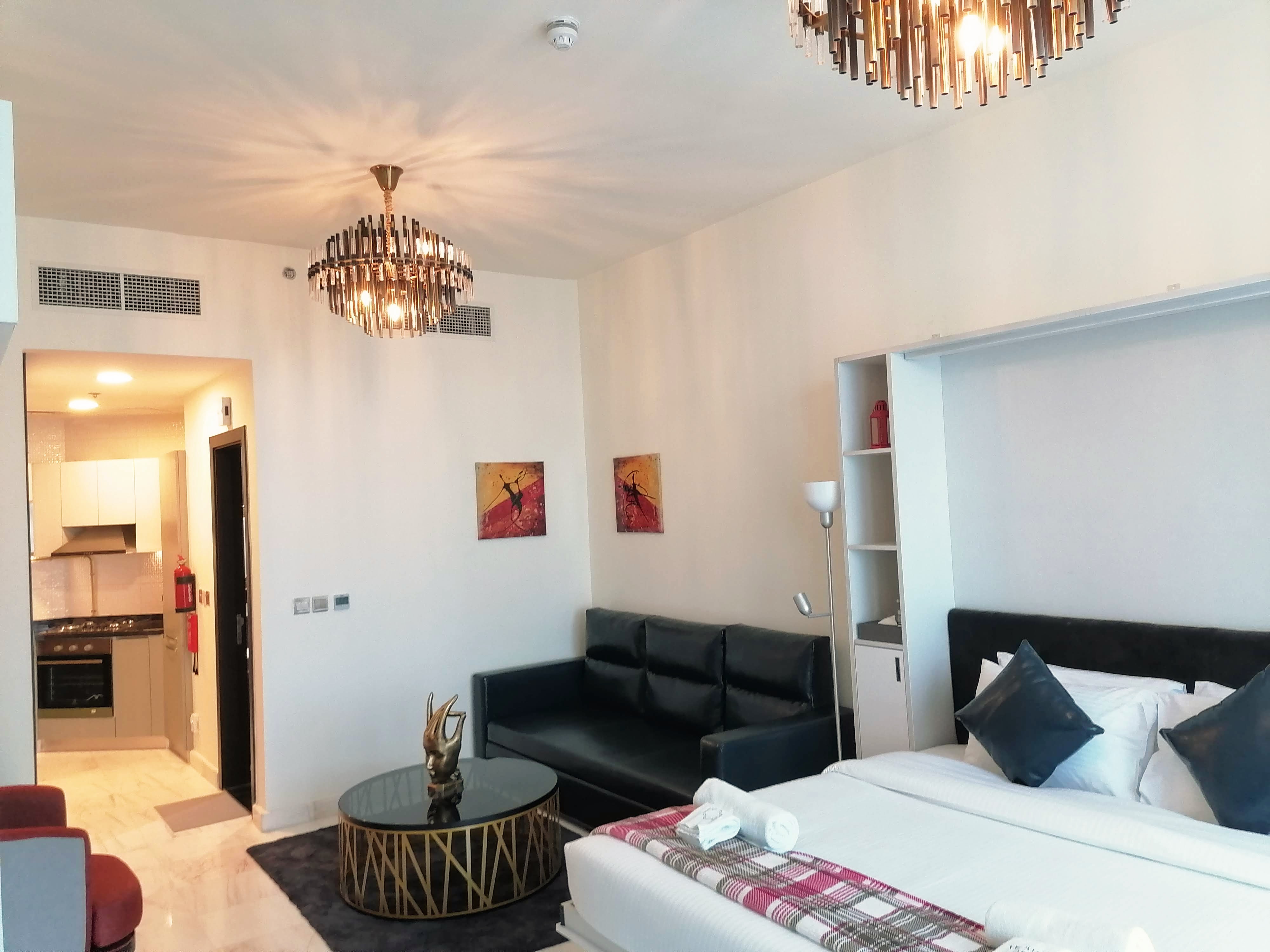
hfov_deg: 65.3
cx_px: 635
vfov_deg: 51.4
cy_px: 476
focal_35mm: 27
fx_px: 991
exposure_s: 1/33.3
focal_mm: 5.3
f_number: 1.8
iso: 125
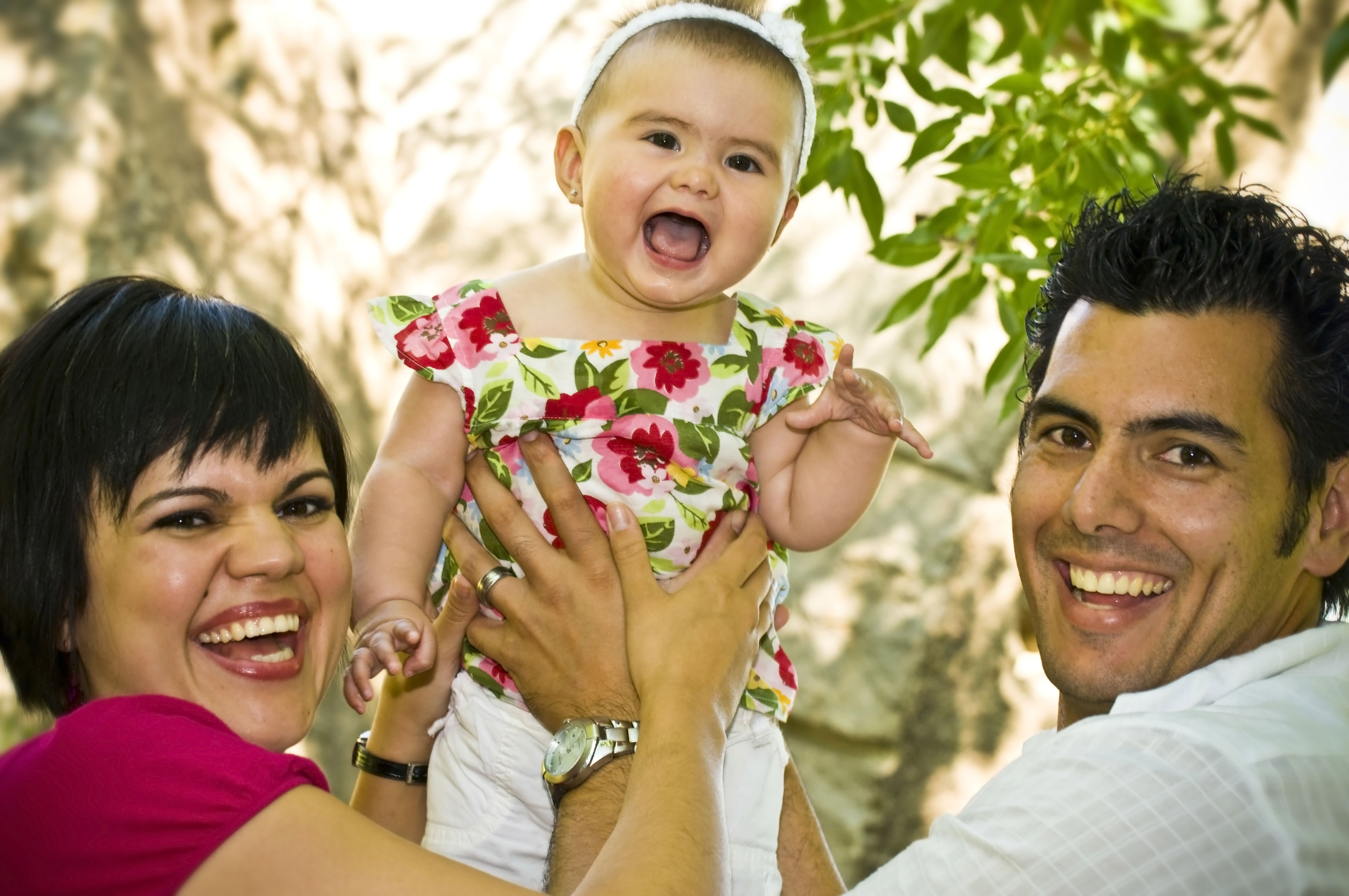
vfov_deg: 13.0
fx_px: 3930
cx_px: 674
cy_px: 448
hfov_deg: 19.5
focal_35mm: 105
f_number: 5.6
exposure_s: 1/80
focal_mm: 70
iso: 250
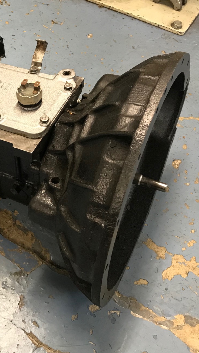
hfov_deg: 24.0
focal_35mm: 47
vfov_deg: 43.6
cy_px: 152
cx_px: -14
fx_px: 441
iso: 64
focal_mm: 3.99
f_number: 1.8
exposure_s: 1/17
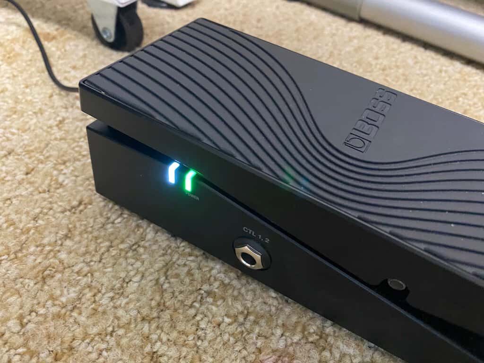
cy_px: 182
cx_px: 242
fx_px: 364
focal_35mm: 26
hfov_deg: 67.3
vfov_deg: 53.1
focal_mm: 4.25
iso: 640
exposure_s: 1/30
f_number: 1.8
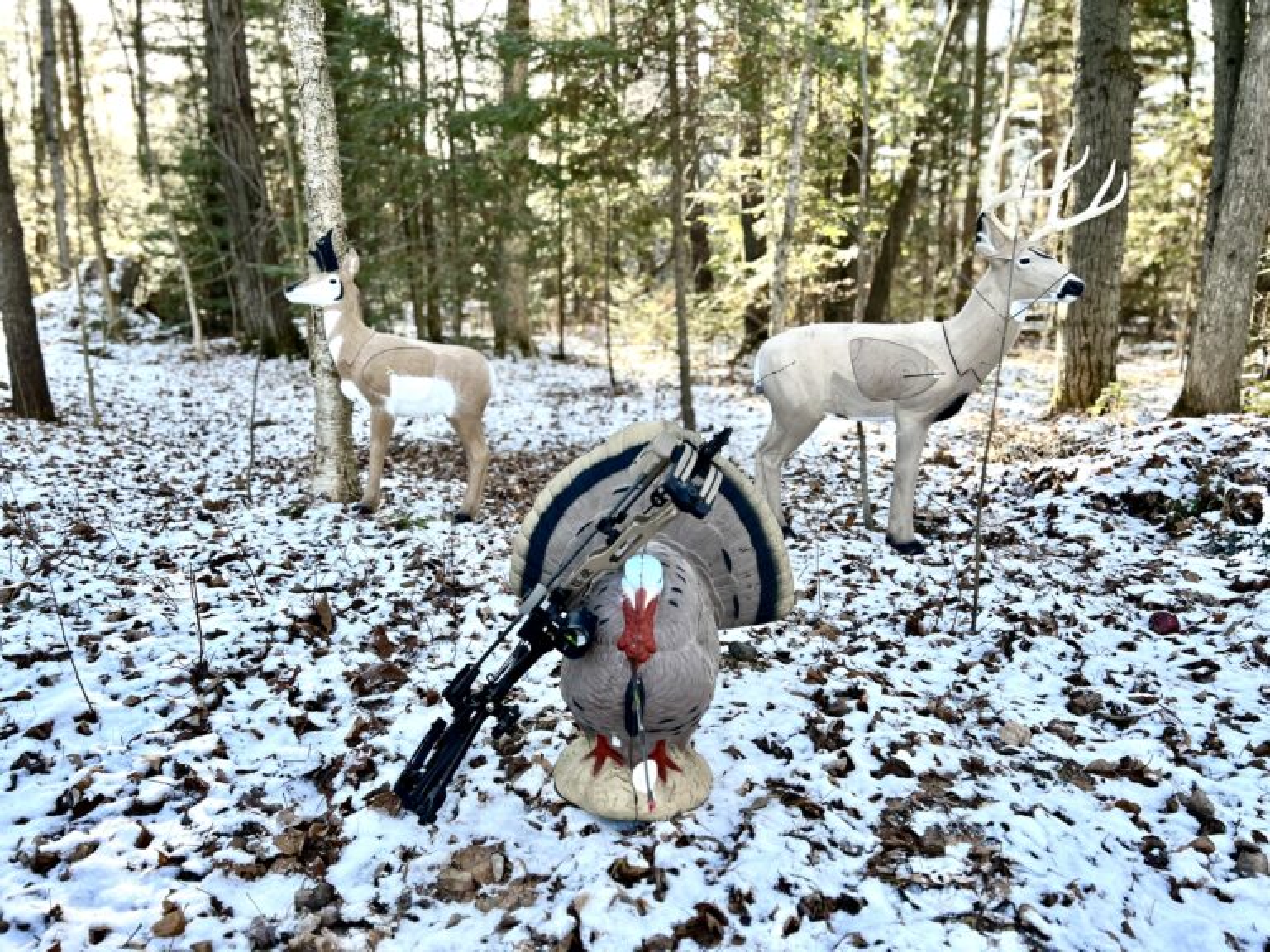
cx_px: 635
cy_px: 476
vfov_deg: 53.1
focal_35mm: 26
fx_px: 954
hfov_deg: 67.3
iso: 50
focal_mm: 5.7
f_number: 1.5
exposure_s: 1/314
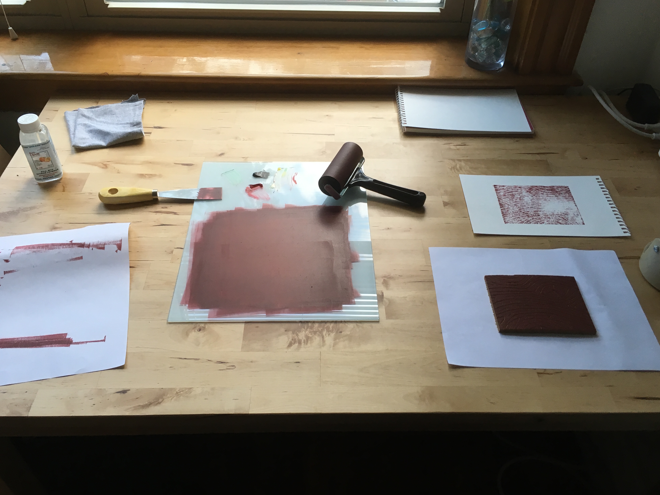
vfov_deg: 46.8
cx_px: 335
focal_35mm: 30
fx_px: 572
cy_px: 252
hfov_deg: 60.0
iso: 25
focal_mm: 4.15
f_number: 2.2
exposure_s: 1/30
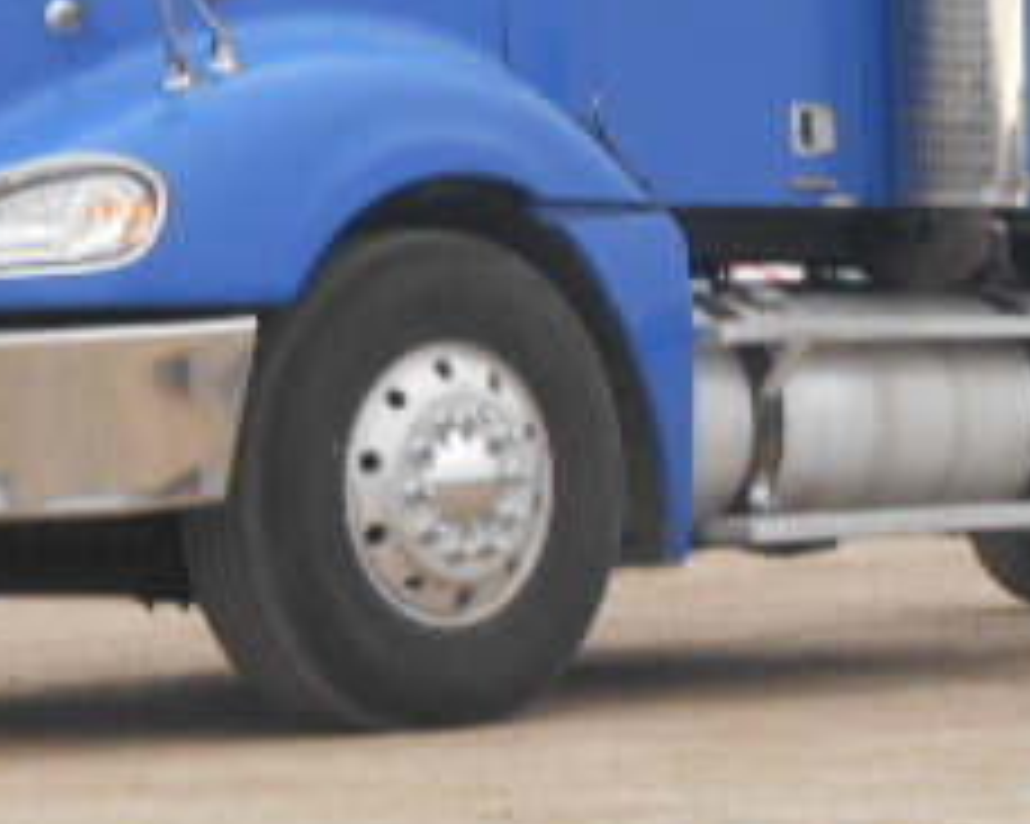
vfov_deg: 8.0
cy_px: -9
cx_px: 693
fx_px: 5820
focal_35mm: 191
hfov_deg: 10.1
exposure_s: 1/30
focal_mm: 12.5
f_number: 4.5
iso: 100
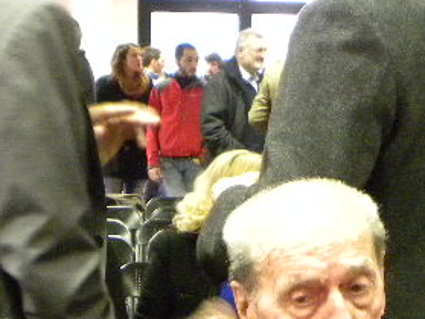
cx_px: 332
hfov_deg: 14.4
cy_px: 319
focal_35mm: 136
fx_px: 1669
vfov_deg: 10.8
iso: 583
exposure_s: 1/9.6
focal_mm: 6.6
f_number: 3.2
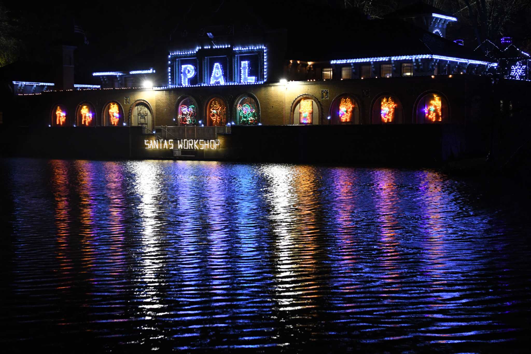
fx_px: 885
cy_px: 177
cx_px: 266
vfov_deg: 22.6
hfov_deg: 33.4
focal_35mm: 60
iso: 3200
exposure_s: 1/80
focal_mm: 40
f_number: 5
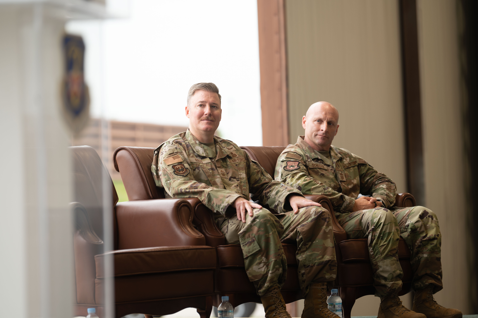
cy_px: 159
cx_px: 239
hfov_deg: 13.7
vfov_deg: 9.1
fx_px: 1990
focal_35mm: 150
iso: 125
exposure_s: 1/160
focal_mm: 150
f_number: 2.8
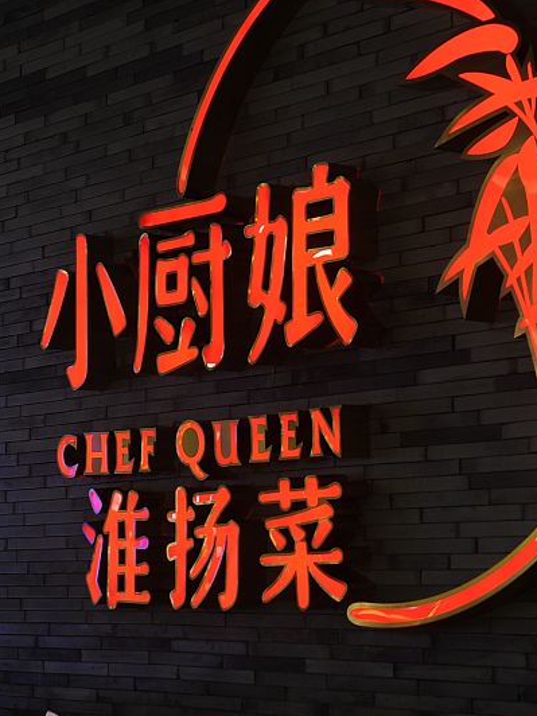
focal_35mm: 104
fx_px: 2151
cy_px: 340
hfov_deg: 14.2
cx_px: 266
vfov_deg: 18.9
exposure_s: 1/30
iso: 280
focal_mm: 48
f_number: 4.5
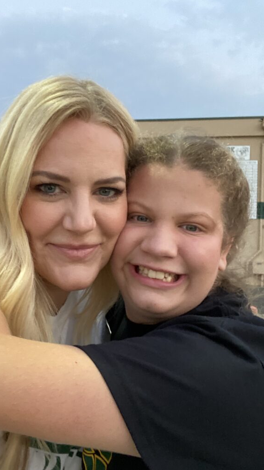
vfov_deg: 59.5
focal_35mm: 33
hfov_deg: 35.3
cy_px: 235
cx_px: 87
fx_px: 411
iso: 400
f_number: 2.2
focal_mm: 2.71
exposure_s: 1/30
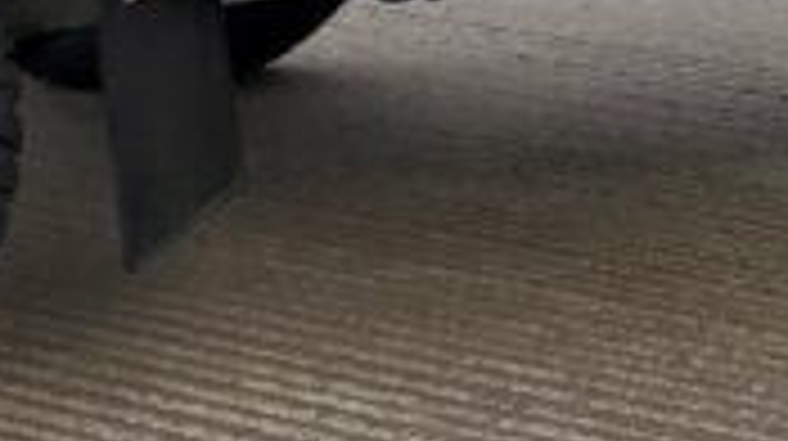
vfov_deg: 6.4
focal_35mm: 179
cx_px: 1310
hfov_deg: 11.4
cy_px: -626
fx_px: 3736
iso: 20
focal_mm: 4
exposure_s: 1/1171
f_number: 1.8
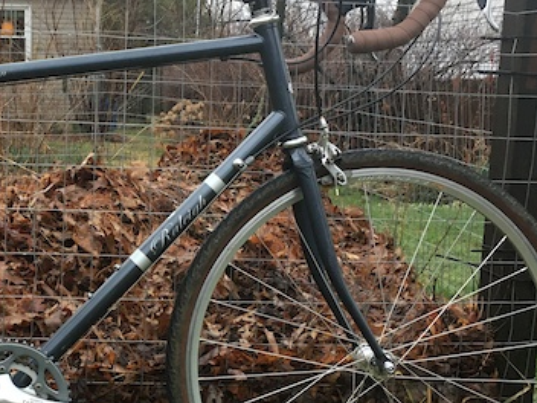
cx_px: 72
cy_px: 261
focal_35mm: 66
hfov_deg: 28.4
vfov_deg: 22.2
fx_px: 1024
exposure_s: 1/30
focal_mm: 4.15
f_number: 2.2
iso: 32
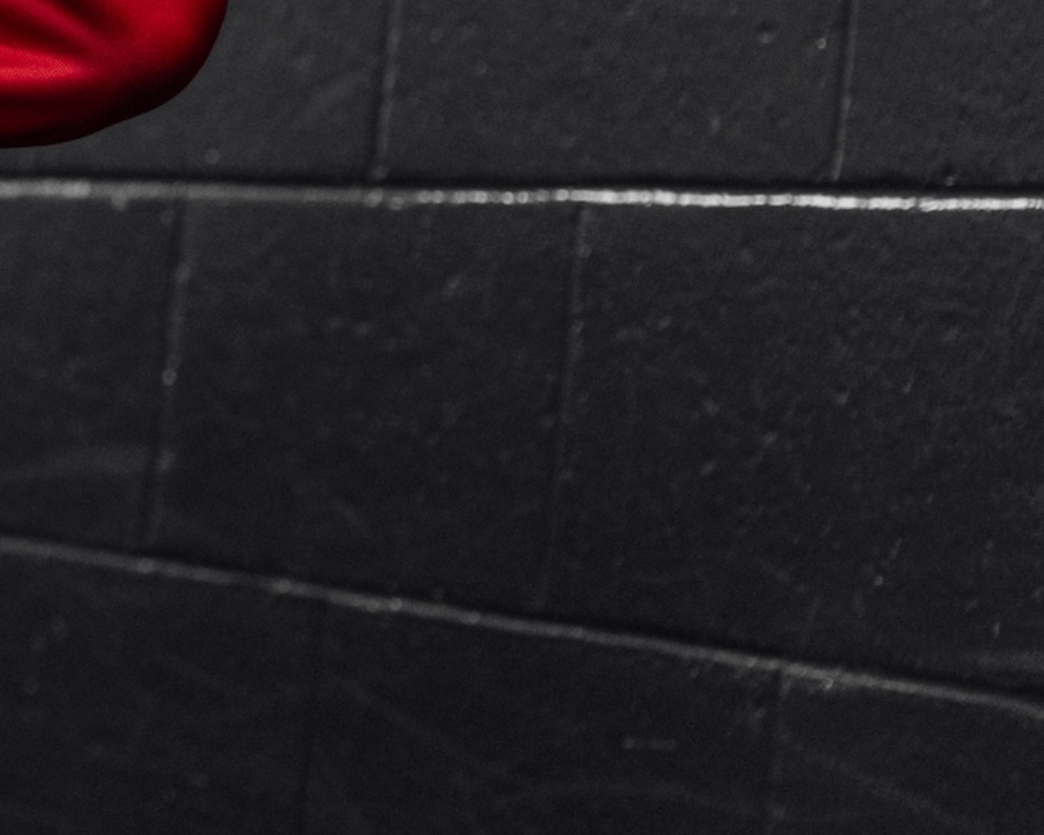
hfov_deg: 10.2
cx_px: -1017
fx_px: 5406
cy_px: -216
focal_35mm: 175
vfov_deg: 8.7
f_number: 3.5
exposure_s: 1/160
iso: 1600
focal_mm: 47
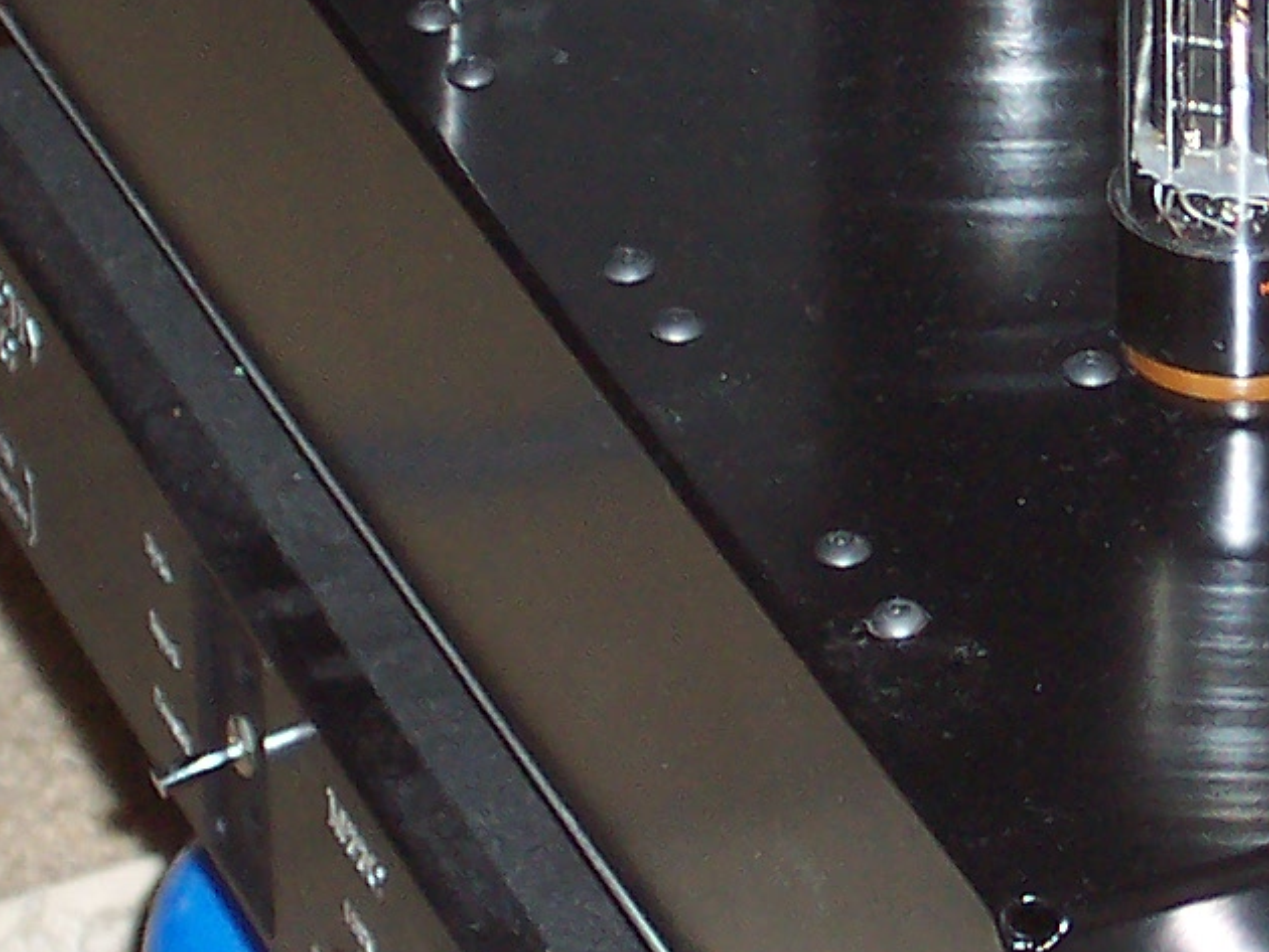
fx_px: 8398
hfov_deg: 8.6
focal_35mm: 229
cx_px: 1203
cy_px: 358
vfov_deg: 6.5
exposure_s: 1/90
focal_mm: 10.8
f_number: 4
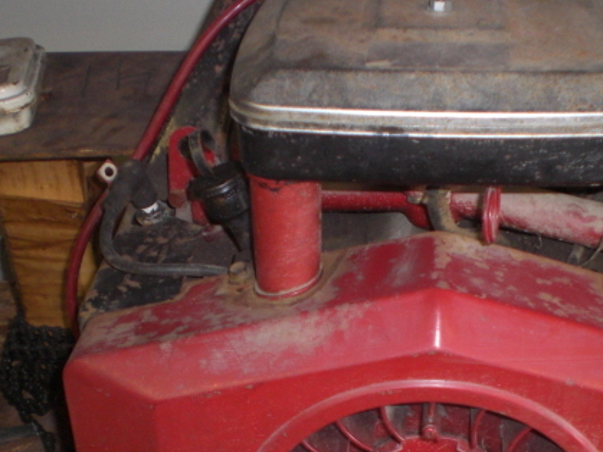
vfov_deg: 24.9
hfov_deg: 33.0
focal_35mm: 58
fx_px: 1010
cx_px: 387
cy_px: 335
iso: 200
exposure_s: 1/30
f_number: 3.1
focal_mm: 6.3
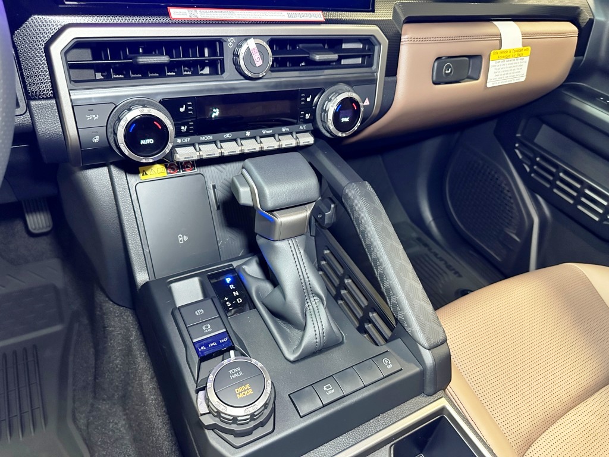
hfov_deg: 71.6
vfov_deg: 56.8
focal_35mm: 24
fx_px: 422
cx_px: 304
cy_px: 228
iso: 1000
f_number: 1.78
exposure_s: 1/40
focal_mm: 6.86
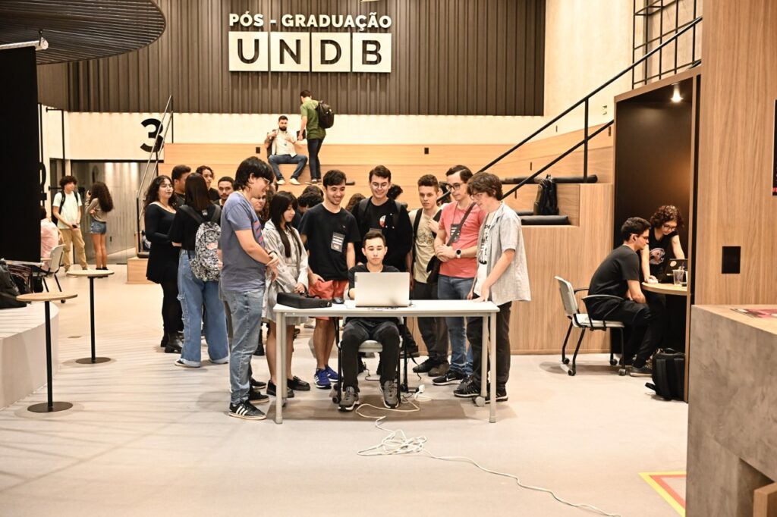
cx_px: 388
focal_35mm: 40
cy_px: 258
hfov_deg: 48.5
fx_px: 863
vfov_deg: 33.4
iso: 6400
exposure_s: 1/60
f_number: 5
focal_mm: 40
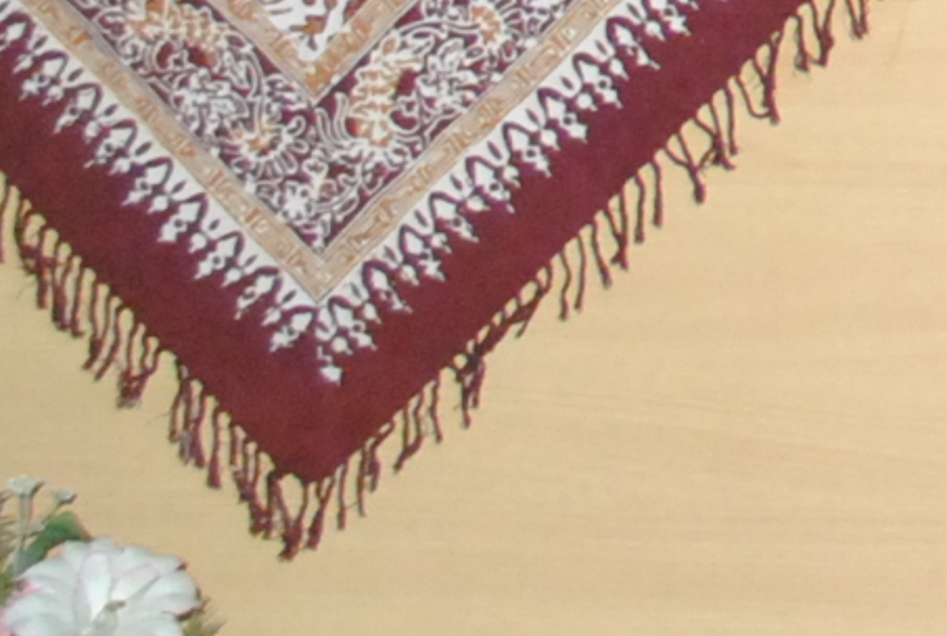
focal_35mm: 211
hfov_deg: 8.5
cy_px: -1021
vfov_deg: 6.2
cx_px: 2619
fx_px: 5561
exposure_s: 1/160
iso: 1600
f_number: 3.8
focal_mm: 22
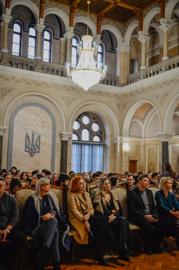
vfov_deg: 49.6
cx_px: 90
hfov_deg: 34.1
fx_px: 292
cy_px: 135
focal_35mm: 39
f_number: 4
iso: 800
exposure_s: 1/60
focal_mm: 26
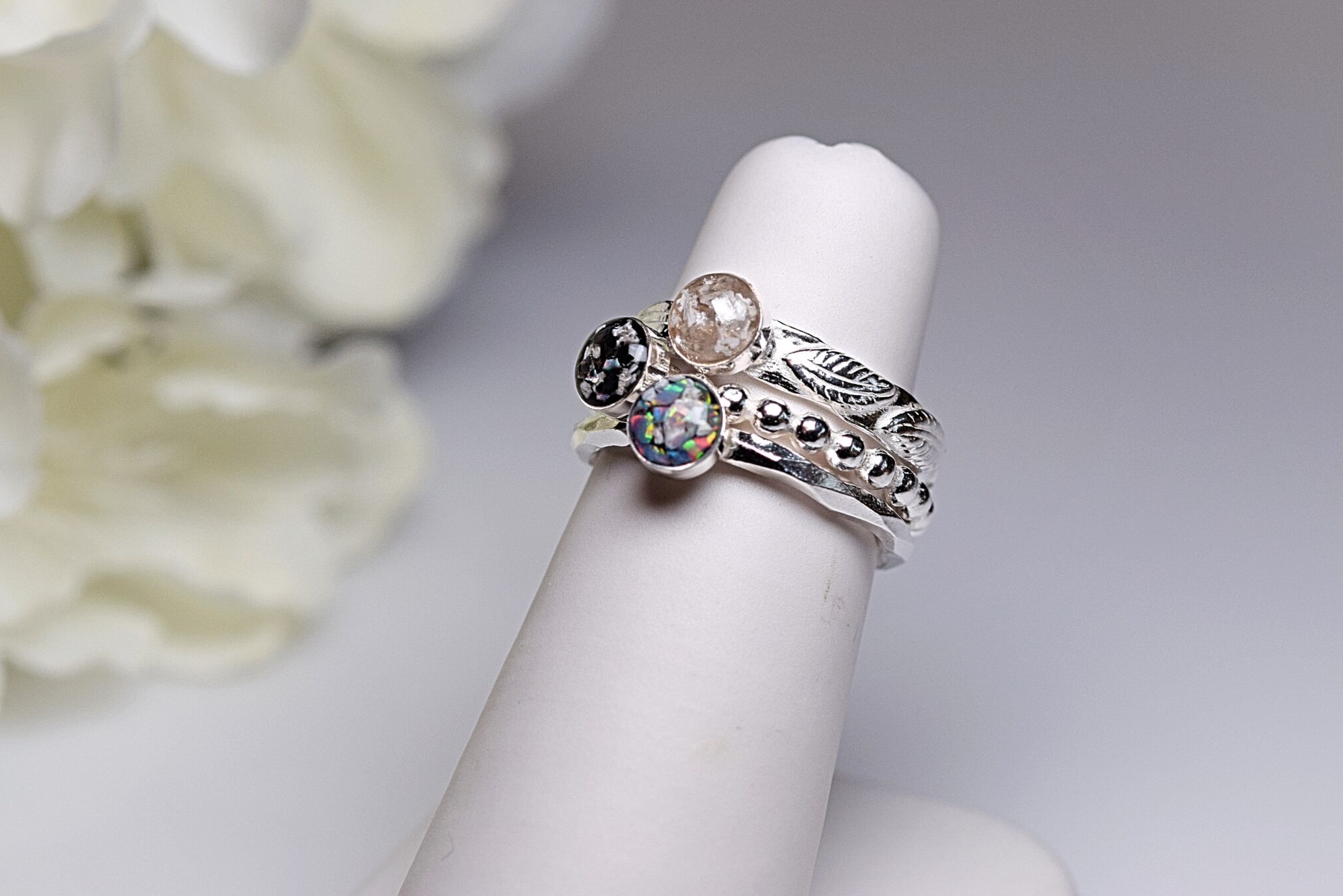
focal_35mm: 199
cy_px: 364
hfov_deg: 10.4
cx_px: 695
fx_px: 7411
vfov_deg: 6.9
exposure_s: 1/250
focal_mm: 105
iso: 360
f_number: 8
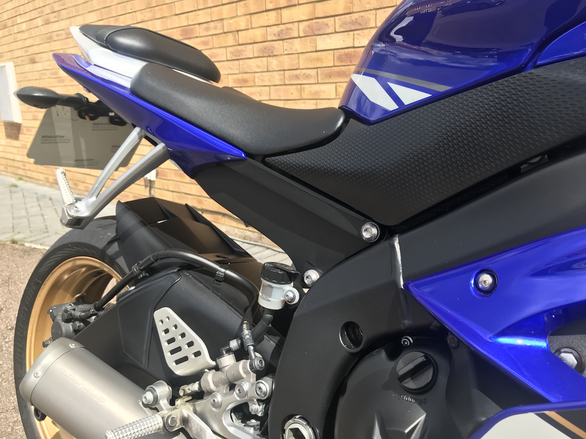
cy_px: 220
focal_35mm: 28
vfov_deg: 49.7
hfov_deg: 63.4
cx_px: 293
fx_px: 474
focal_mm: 3.99
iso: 20
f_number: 1.8
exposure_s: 1/1114
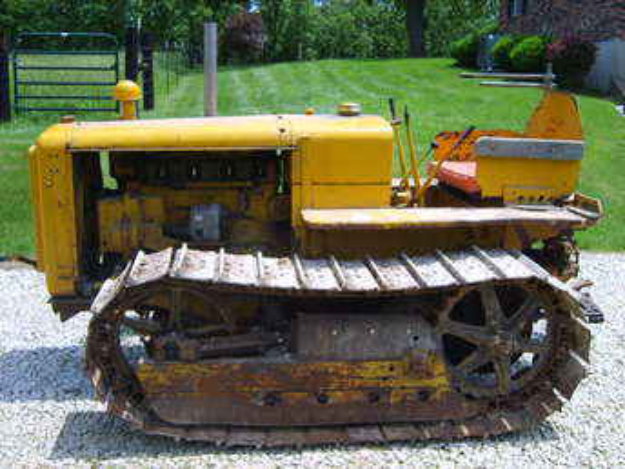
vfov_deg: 40.7
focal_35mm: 35
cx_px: 312
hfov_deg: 52.6
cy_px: 234
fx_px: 632
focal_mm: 7.4
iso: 50
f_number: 2.8
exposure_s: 1/750
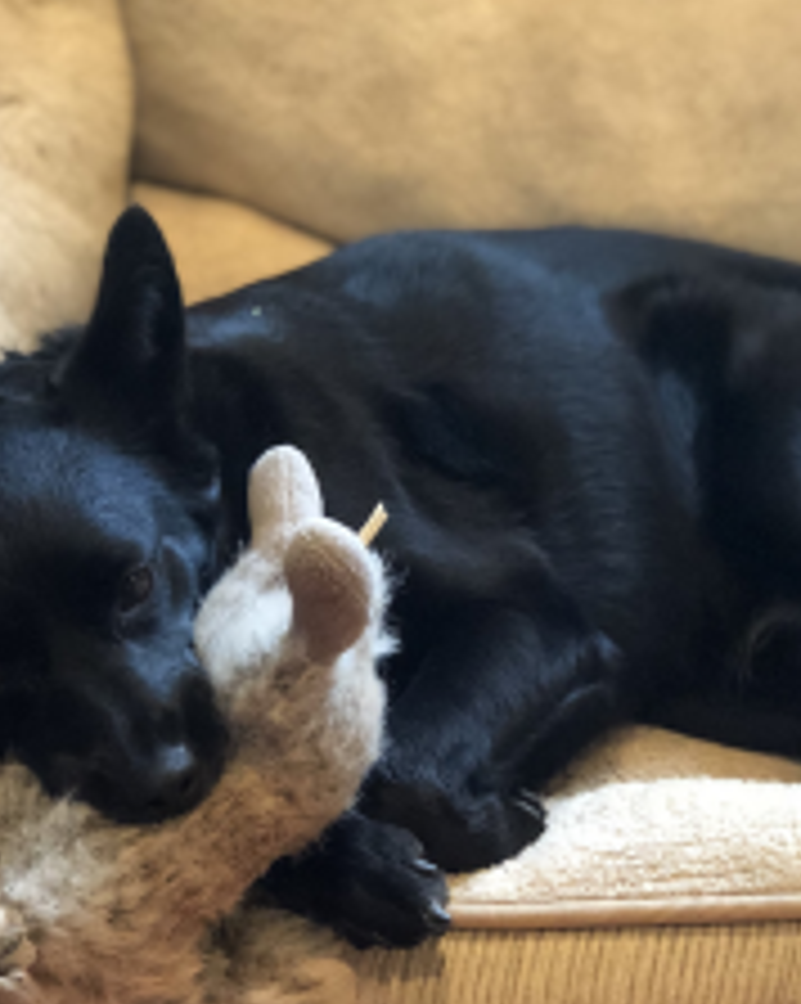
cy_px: 581
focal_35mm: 100
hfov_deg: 15.4
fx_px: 2967
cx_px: 396
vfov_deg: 19.2
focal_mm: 6.6
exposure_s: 1/30
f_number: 2.8
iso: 400
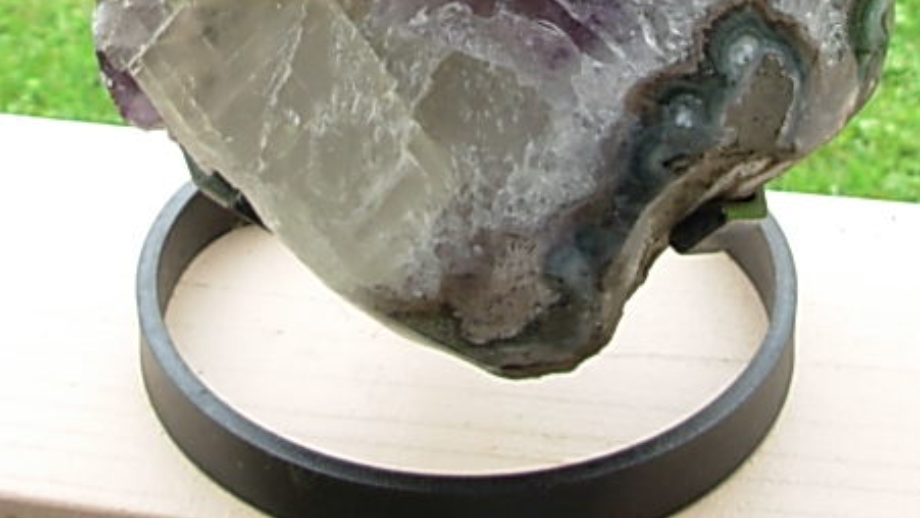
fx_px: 2294
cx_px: 539
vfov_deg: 12.4
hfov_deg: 22.7
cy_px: -216
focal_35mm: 94
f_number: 2.9
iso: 50
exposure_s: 1/192
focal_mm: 6.3
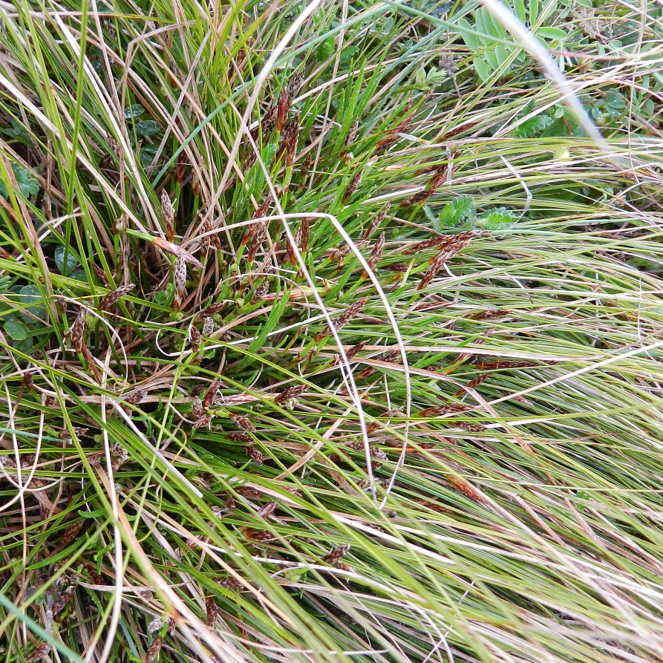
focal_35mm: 38
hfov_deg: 43.6
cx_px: 258
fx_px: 823
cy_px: 332
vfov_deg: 43.9
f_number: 3.7
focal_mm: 5.6
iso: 160
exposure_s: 1/80
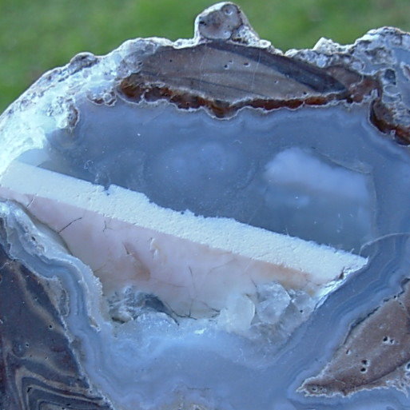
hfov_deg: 25.7
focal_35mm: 67
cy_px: 288
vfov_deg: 25.5
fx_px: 898
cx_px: 204
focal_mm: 6.3
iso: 50
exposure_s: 1/45.3
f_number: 2.9
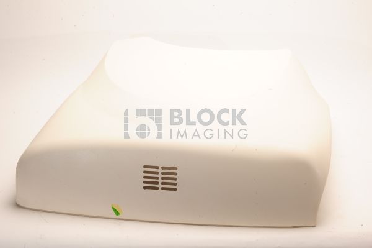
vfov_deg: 26.9
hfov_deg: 39.6
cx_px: 186
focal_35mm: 50
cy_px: 124
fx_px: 516
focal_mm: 50
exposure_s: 1/125
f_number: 18
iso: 320
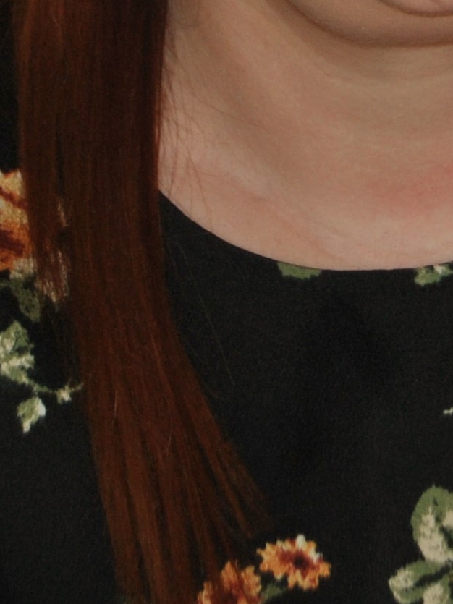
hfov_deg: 11.6
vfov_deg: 14.9
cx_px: 410
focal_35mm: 127
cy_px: -158
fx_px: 2217
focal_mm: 34
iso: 200
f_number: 5
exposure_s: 1/60
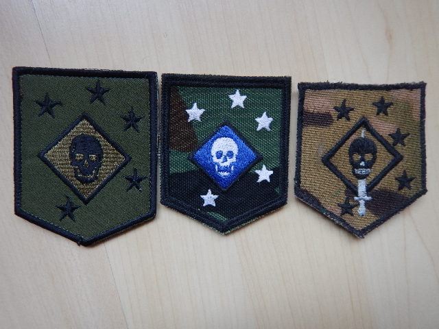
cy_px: 164
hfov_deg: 71.6
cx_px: 220
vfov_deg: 56.8
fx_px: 304
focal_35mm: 24
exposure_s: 1/50
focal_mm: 4.3
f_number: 2.8
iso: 125
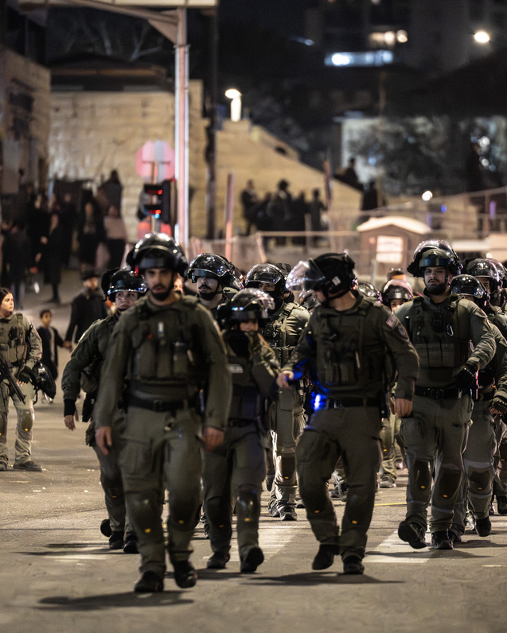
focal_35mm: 283
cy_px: 317
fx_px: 5307
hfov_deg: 5.5
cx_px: 318
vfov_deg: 6.8
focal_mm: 200
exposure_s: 1/320
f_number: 2.8
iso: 6400
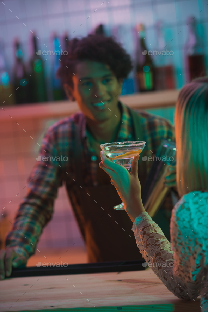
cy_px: 156
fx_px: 1169
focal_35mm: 135
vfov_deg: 15.2
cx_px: 104
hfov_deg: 10.2
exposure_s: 1/125
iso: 50
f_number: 3.2
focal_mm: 135
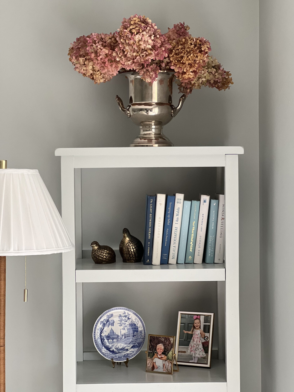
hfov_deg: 19.1
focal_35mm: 77
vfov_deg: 25.3
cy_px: 196
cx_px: 147
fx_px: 872
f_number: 2.8
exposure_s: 1/76
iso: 250
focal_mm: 9
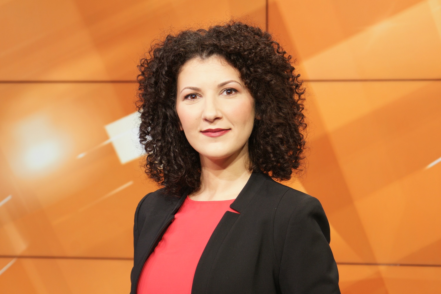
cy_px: 147
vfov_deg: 13.0
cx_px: 220
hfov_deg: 19.5
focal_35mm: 105
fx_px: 1286
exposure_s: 1/40
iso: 400
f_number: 5.6
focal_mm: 70
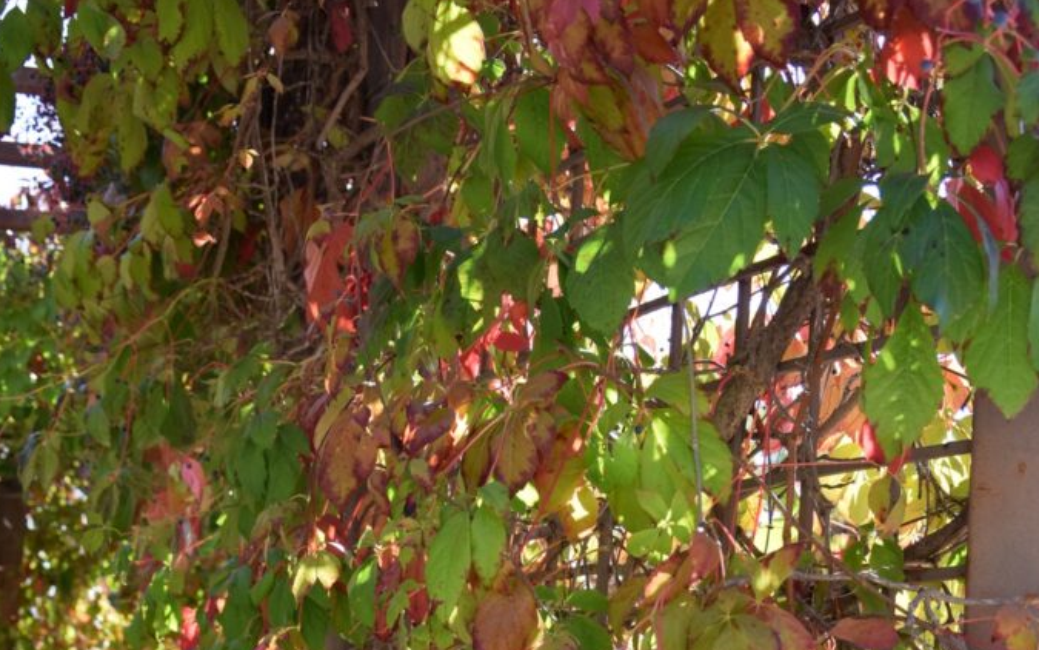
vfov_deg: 19.5
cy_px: 635
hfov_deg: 31.5
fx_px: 1841
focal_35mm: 65
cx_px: 519
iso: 800
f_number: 4
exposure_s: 1/1000
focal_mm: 28
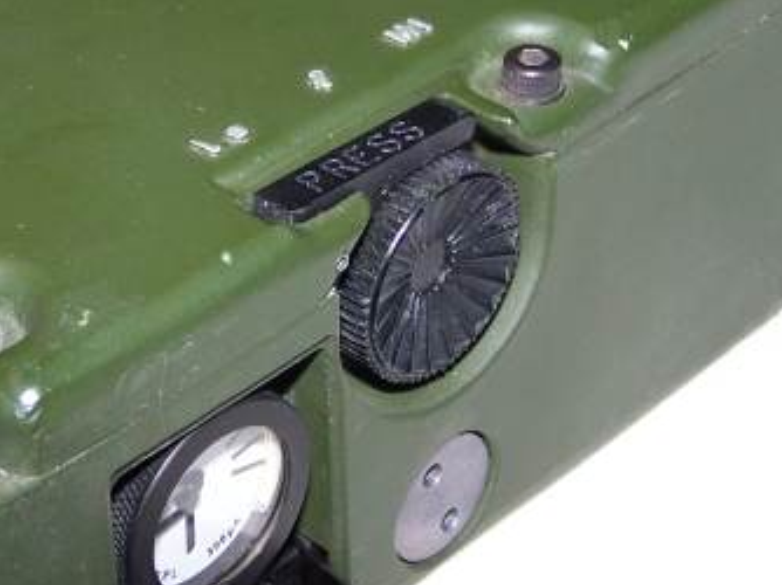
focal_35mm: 115
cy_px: 248
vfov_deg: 12.9
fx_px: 2596
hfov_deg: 17.1
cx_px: 220
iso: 80
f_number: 3
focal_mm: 8
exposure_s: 1/60
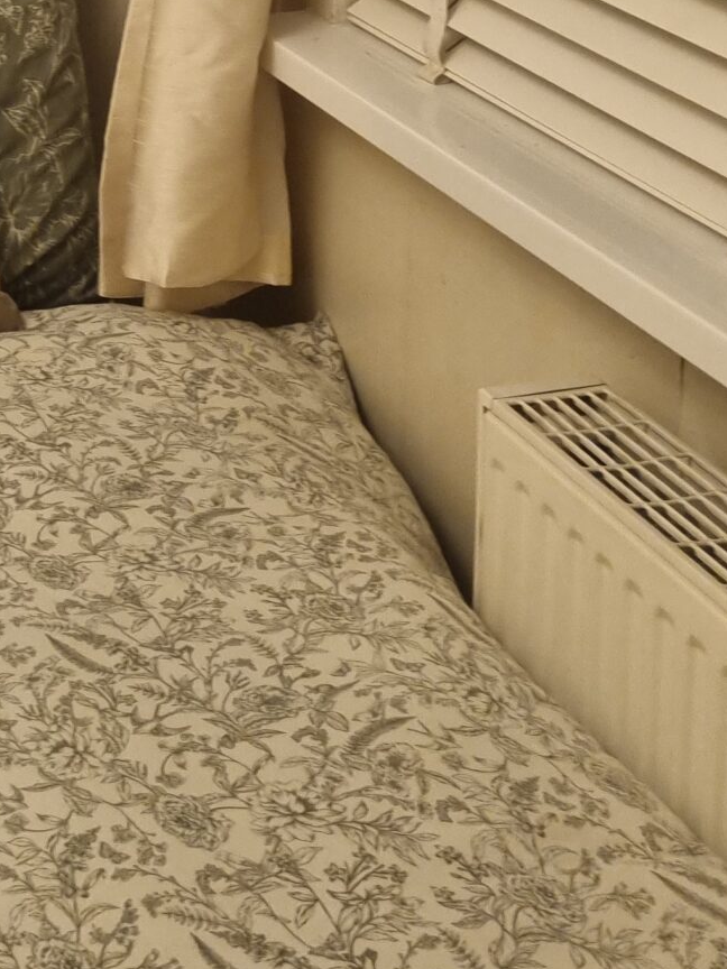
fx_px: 2156
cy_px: -203
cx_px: -255
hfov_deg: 17.7
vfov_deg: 23.2
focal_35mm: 77
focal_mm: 5.4
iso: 200
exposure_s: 1/50
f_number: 1.8
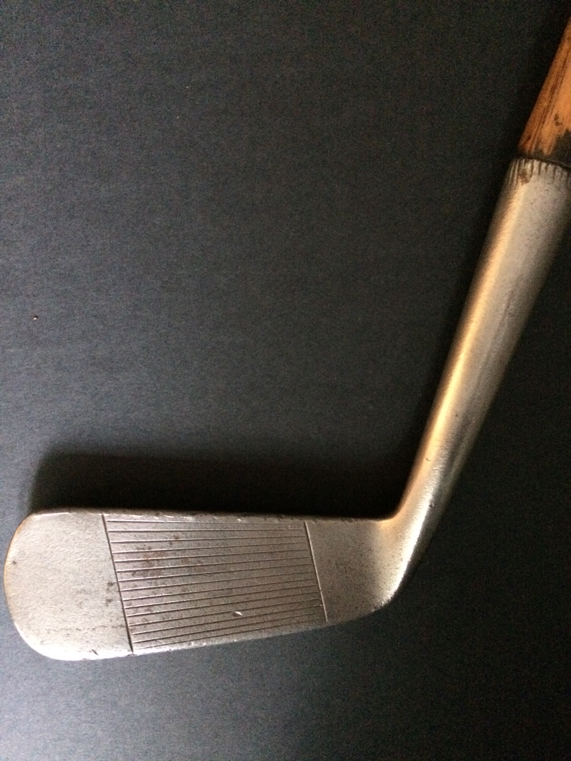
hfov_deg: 48.2
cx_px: 286
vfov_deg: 61.7
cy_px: 380
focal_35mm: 29
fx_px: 638
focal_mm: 4.15
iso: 640
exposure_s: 1/17
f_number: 2.2
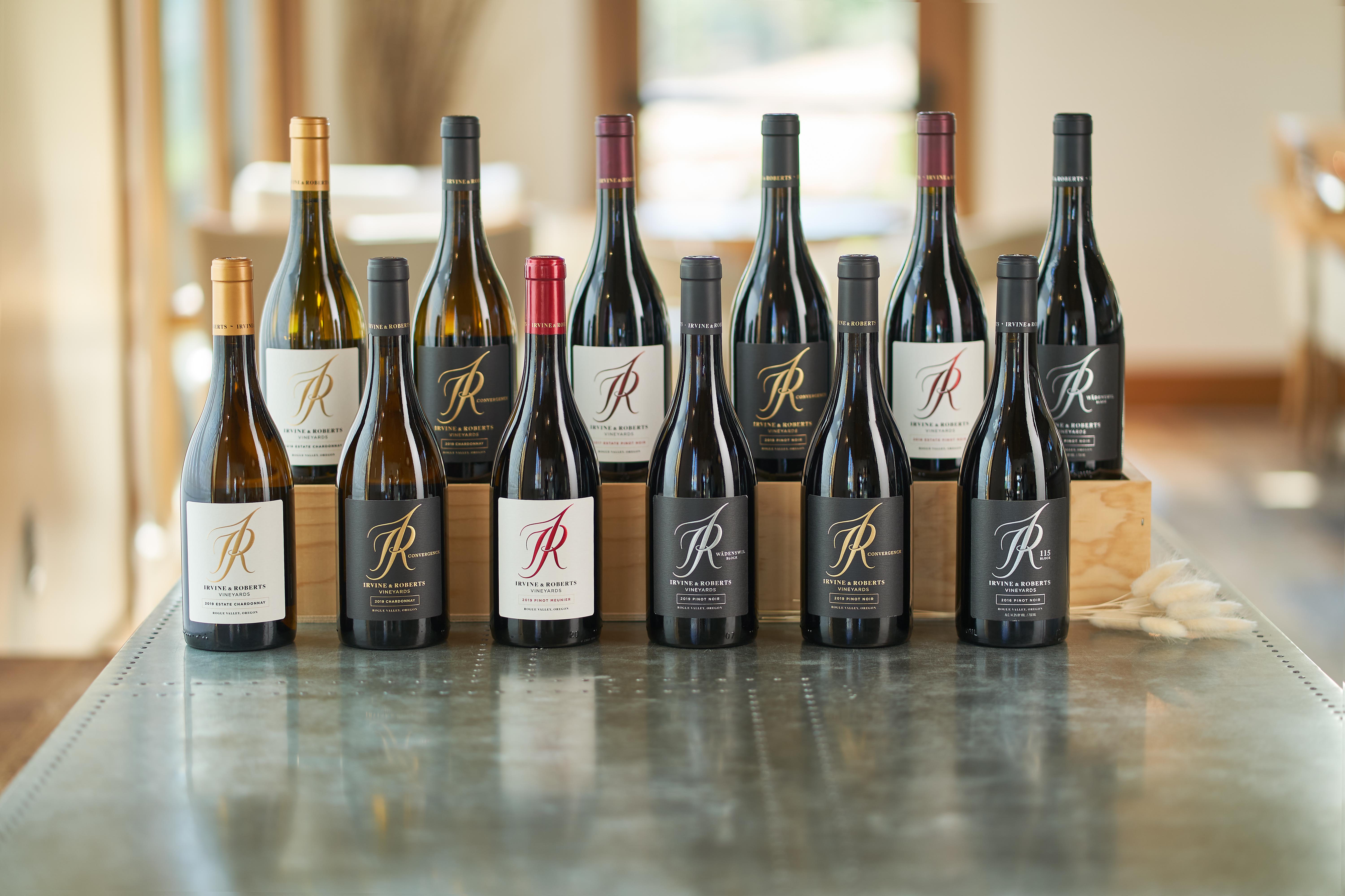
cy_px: 448
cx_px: 672
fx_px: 3175
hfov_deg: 23.9
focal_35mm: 85
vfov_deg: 16.1
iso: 100
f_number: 2
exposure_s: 1/125
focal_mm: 85
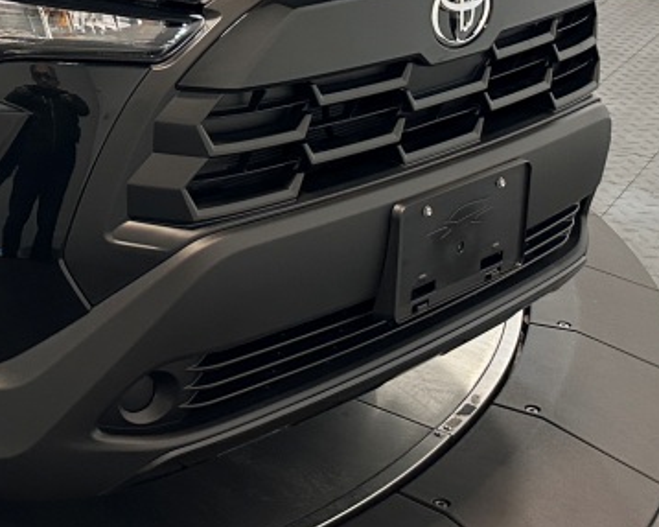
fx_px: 1306
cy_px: 37
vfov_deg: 22.2
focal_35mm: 67
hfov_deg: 25.3
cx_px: -140
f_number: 1.78
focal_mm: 6.86
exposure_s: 1/60
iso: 320
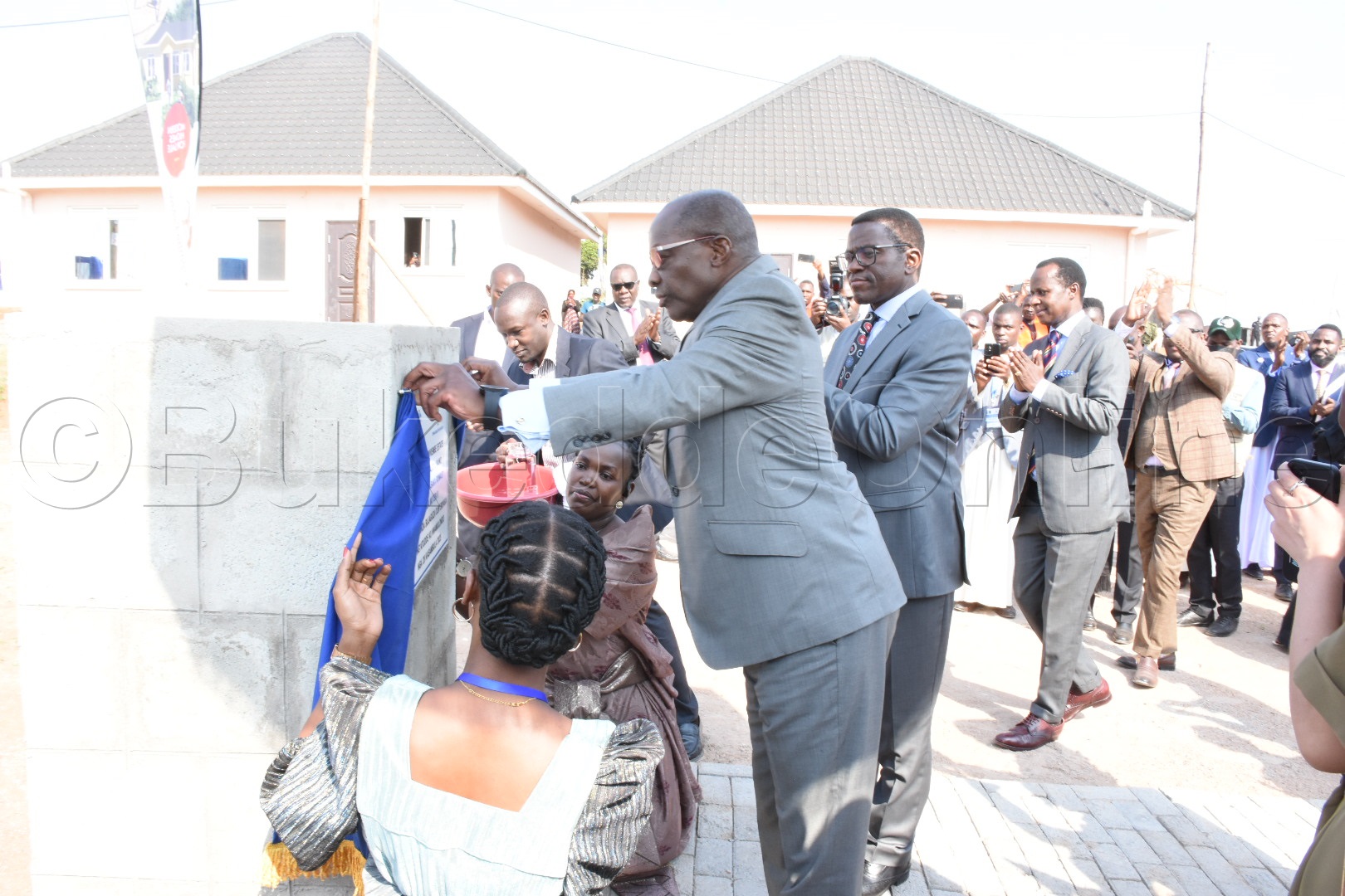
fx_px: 1009
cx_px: 672
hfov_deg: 67.4
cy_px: 448
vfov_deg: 47.9
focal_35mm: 27
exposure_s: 1/125
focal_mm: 18
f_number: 14
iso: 1000
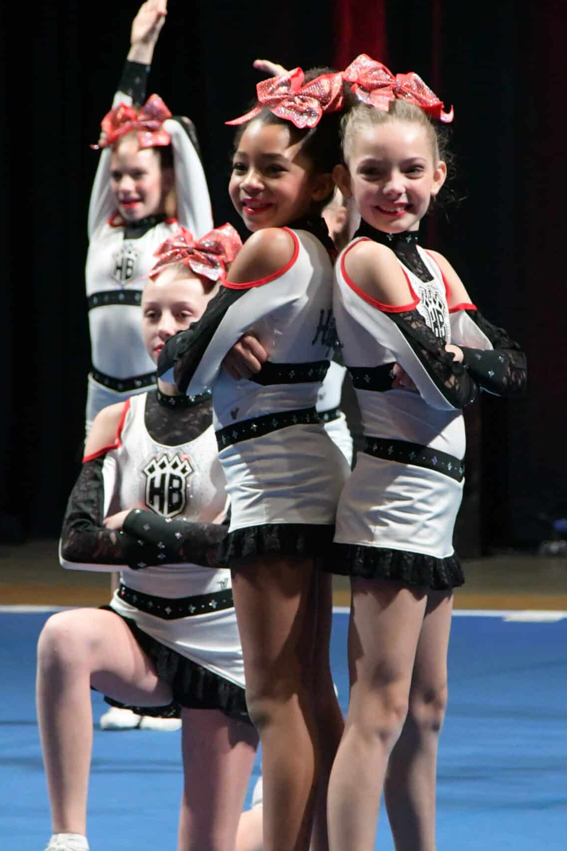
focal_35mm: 277
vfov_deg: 7.4
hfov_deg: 5.0
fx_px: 6545
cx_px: 308
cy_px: 482
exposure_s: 1/200
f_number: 8
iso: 12800
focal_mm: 155
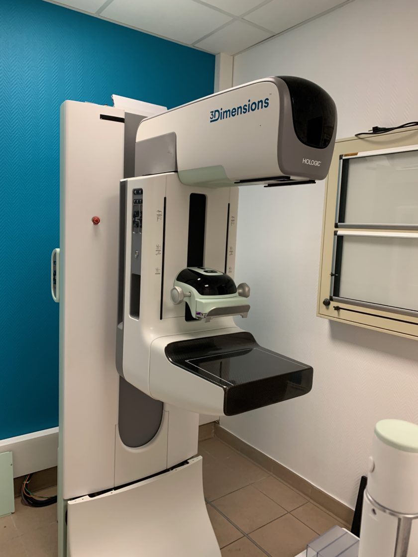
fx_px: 419
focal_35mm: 26
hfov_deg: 53.1
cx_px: 209
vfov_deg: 67.3
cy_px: 278
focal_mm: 4.25
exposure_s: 1/50
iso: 160
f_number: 1.8
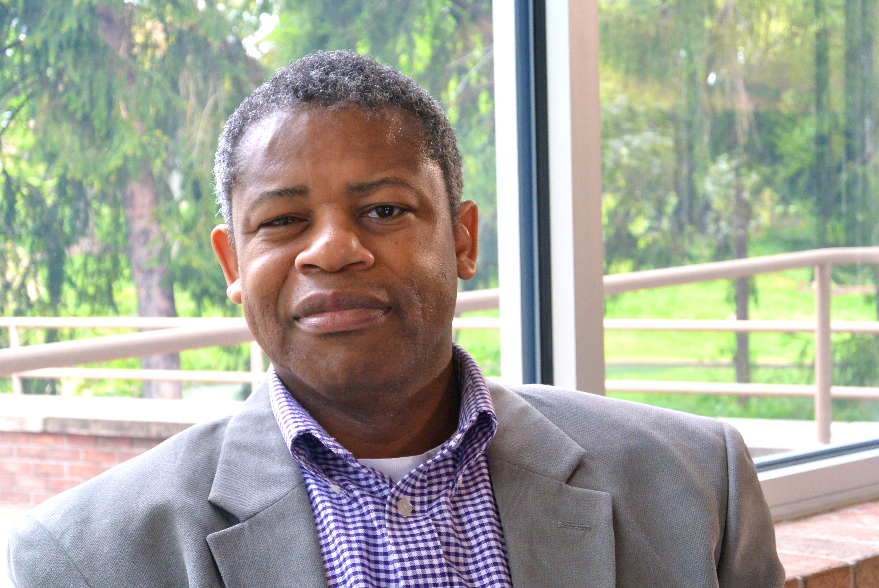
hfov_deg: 27.3
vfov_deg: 18.5
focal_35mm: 74
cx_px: 440
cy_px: 294
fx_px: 1809
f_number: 5.6
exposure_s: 1/100
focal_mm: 27.5
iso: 800
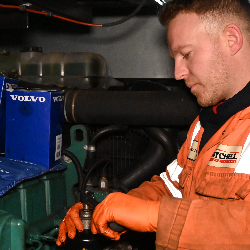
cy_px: 144
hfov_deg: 26.8
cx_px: 131
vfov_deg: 26.7
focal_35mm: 64
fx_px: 525
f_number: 4.5
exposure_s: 1/160
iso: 8000
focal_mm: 24.5
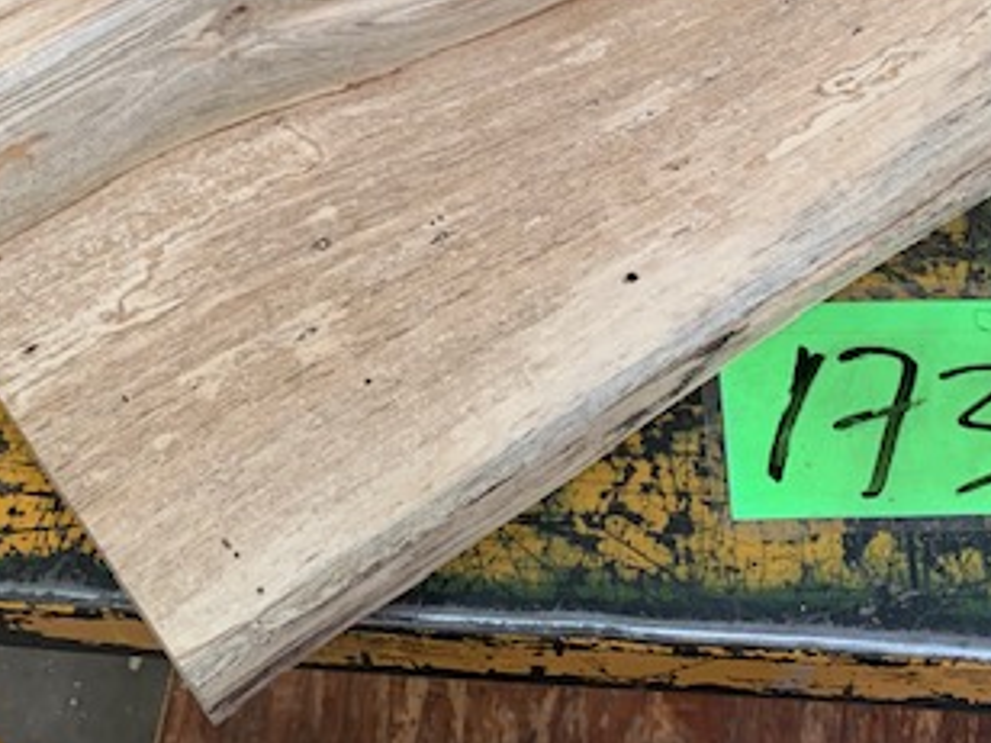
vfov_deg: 26.0
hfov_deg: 35.3
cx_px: 640
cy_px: 55
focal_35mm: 54
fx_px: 1546
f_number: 1.8
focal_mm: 4.25
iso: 100
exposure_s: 1/64
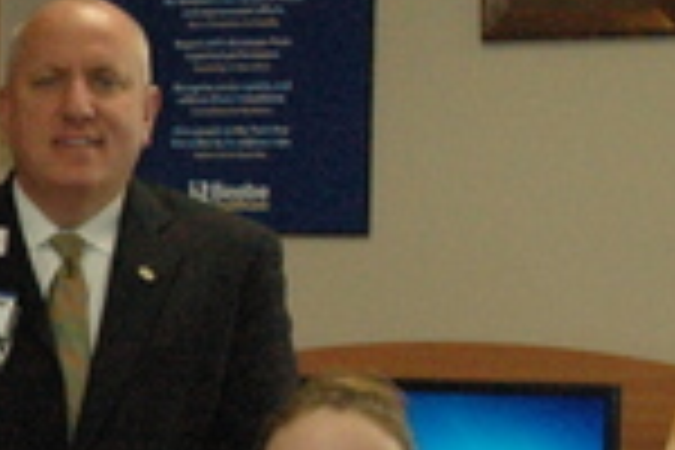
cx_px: -927
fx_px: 3600
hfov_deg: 9.5
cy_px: 441
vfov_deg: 7.1
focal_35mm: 192
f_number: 5
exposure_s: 1/200
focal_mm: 24
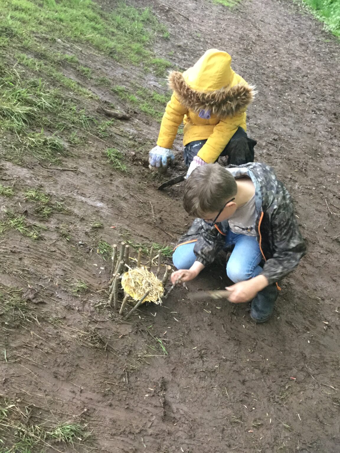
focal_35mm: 31
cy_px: 226
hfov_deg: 45.4
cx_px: 170
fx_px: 406
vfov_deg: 58.4
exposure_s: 1/33
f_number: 2.4
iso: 200
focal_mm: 3.3
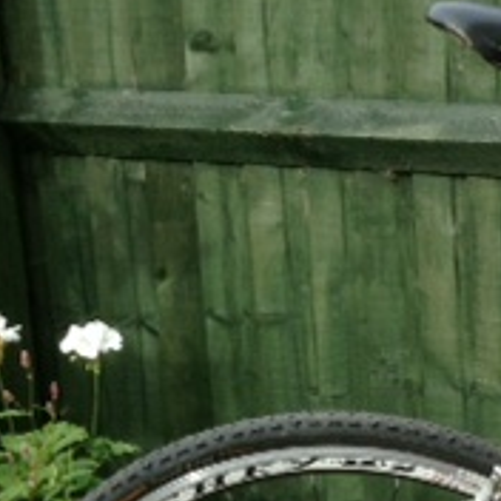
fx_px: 1736
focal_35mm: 106
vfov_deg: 15.8
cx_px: 823
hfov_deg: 14.9
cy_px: 603
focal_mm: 3.3
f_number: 2.4
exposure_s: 1/316
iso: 32
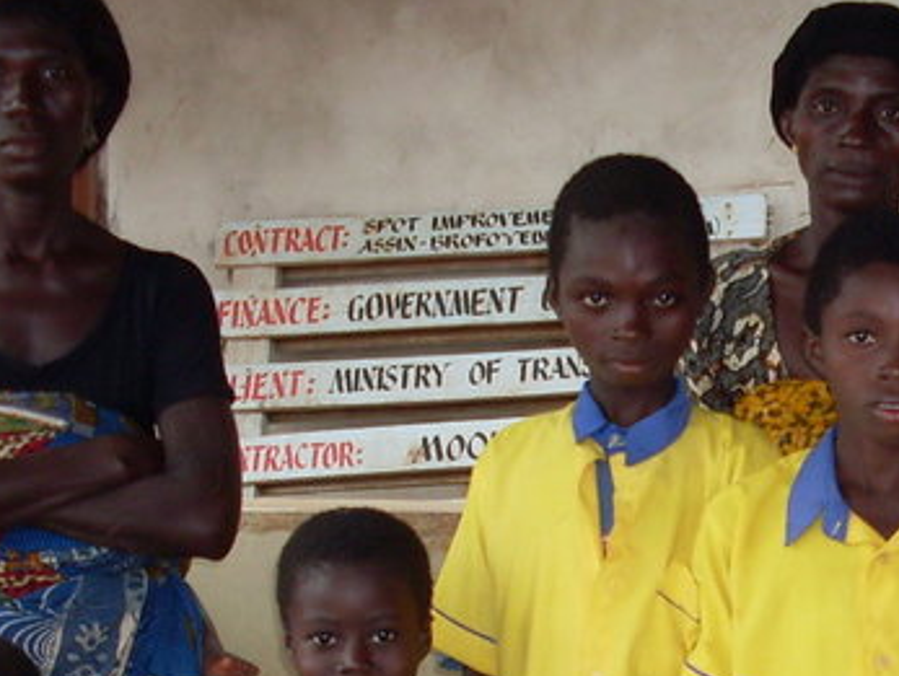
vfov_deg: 12.9
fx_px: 2912
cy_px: 837
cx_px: 966
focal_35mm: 112
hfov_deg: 17.0
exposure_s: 1/125
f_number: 2.8
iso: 80
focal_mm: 6.3
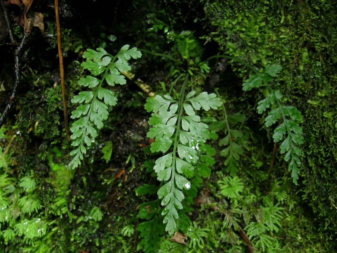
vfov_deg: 29.7
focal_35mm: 49
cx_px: 169
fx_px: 477
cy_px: 133
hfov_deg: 38.9
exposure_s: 1/4.1
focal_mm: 8.7
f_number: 3.2
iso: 60
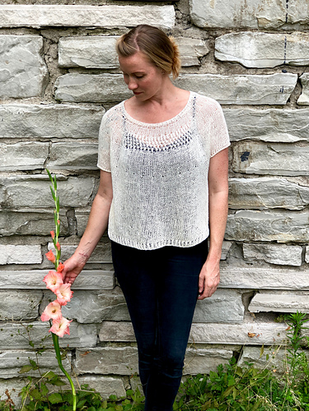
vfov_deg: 33.8
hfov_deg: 25.7
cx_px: 154
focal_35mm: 57
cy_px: 206
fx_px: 678
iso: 32
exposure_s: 1/120
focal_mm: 6.6
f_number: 2.8
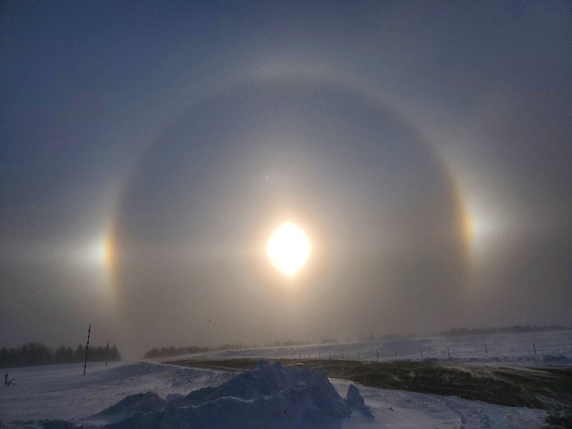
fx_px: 430
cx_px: 286
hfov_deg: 67.3
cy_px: 214
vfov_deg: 53.0
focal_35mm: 26
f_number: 2.4
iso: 50
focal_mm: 4.3
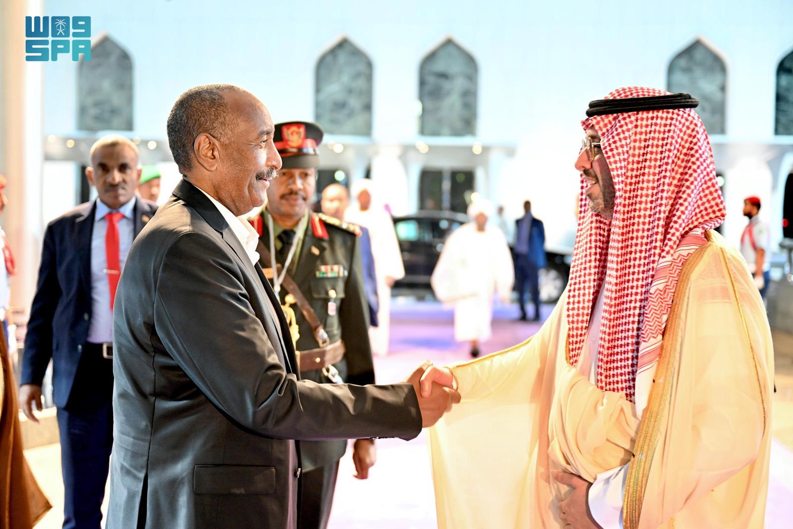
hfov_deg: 39.6
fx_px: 1101
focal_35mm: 50
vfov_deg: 27.0
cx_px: 396
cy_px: 264
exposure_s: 1/50
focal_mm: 50
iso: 2800
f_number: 2.8
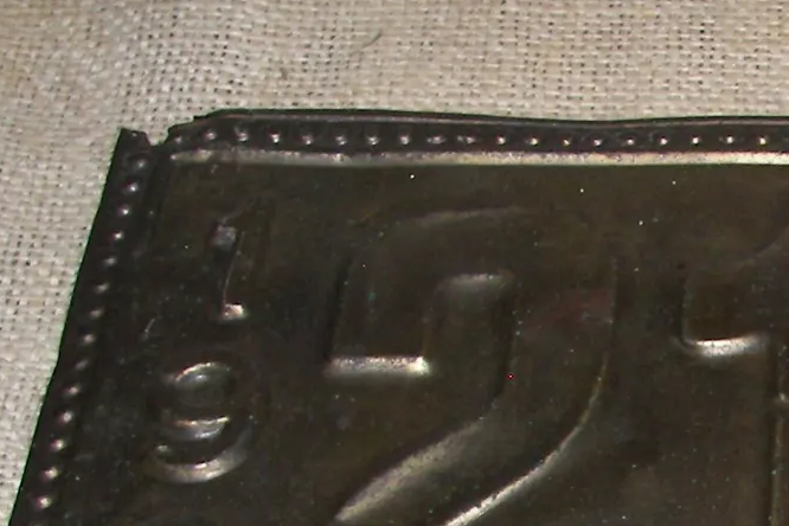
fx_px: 2367
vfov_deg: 12.5
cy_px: 585
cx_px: 964
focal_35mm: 108
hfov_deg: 17.9
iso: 100
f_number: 2.8
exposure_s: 1/30
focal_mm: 6
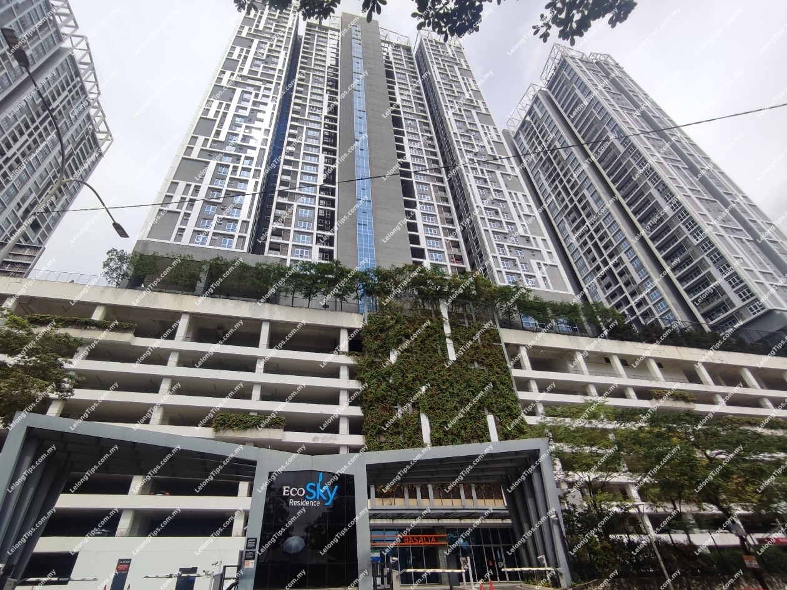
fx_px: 364
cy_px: 295
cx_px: 394
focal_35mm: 16
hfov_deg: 94.5
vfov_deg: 78.1
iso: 50
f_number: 2.2
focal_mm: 1.65
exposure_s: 1/1672
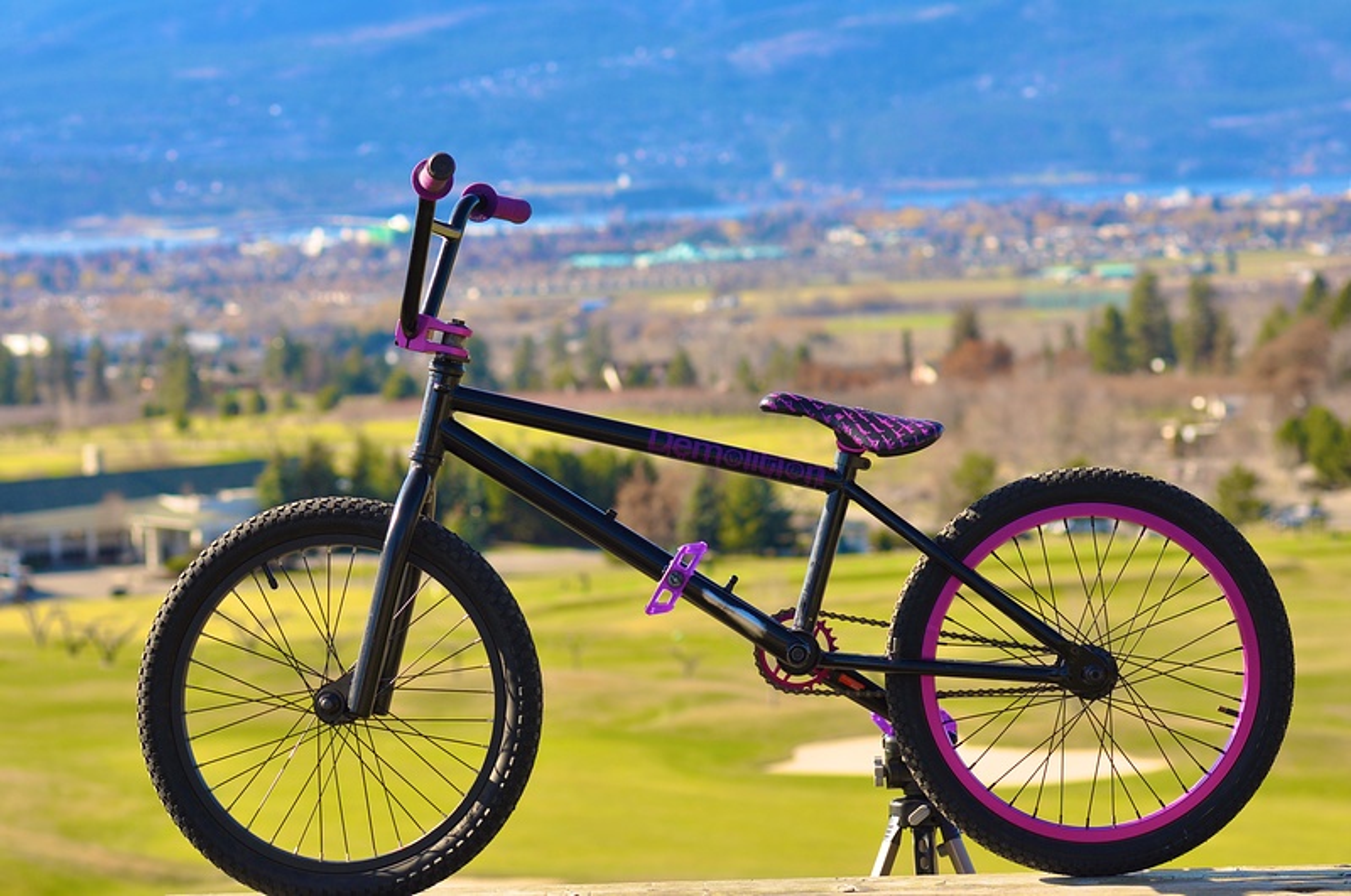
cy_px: 448
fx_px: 4778
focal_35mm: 128
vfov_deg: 10.7
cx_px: 676
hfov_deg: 16.1
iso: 200
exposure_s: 1/500
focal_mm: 85
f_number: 5.6
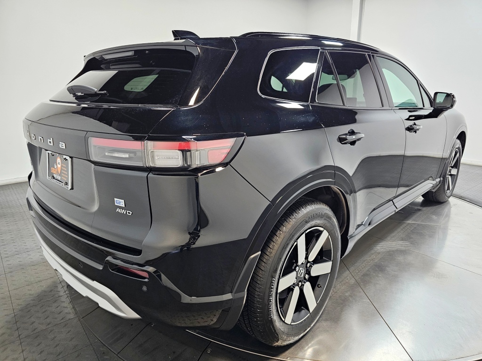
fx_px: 320
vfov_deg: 58.9
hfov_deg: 73.9
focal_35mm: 23
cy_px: 180
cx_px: 241
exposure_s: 1/40
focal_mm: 6.3
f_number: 1.7
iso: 640
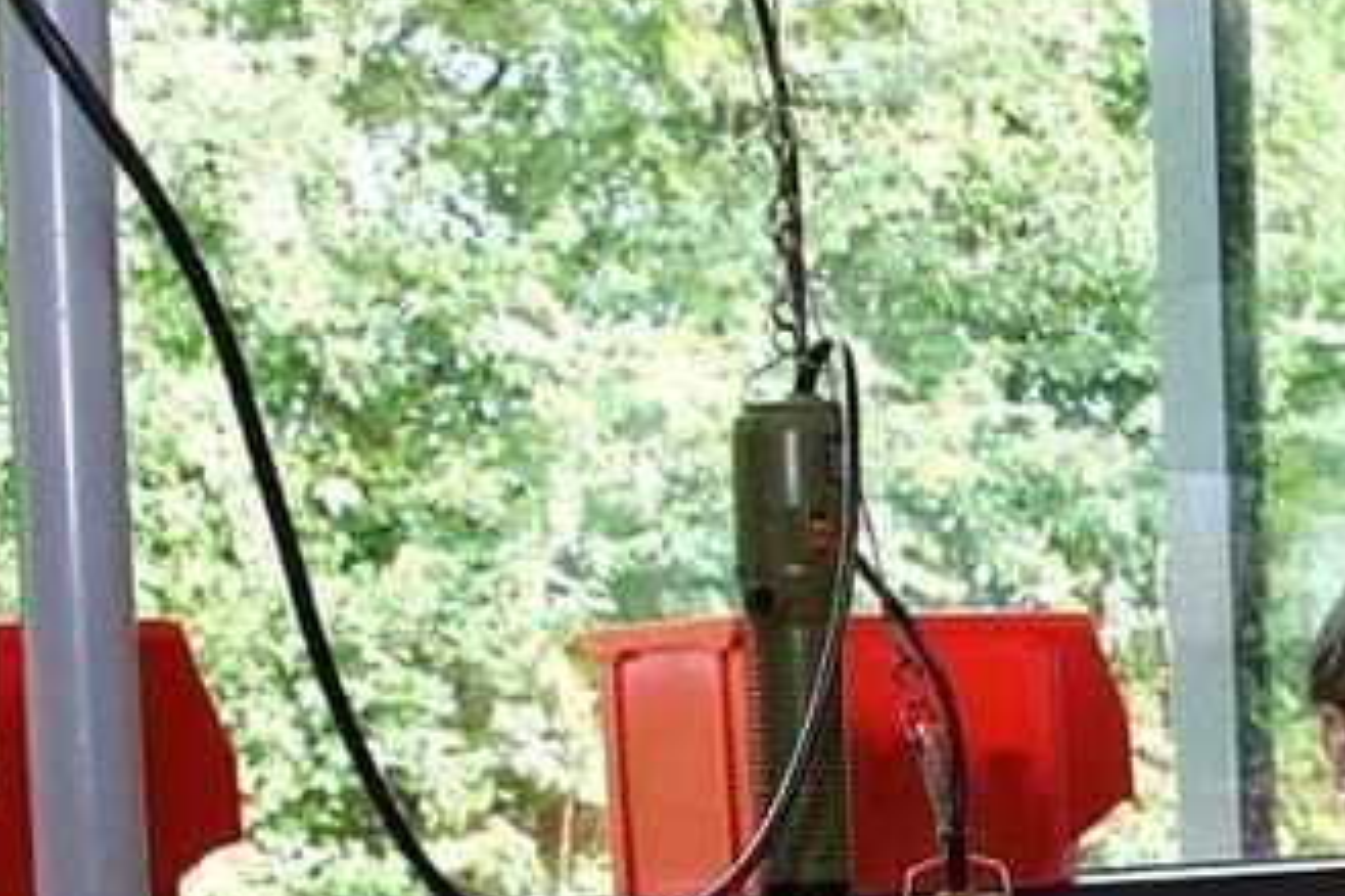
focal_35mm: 84
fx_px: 3137
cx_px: 1905
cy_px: 1268
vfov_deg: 15.2
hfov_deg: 21.1
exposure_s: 1/125
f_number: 7.1
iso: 640
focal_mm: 18
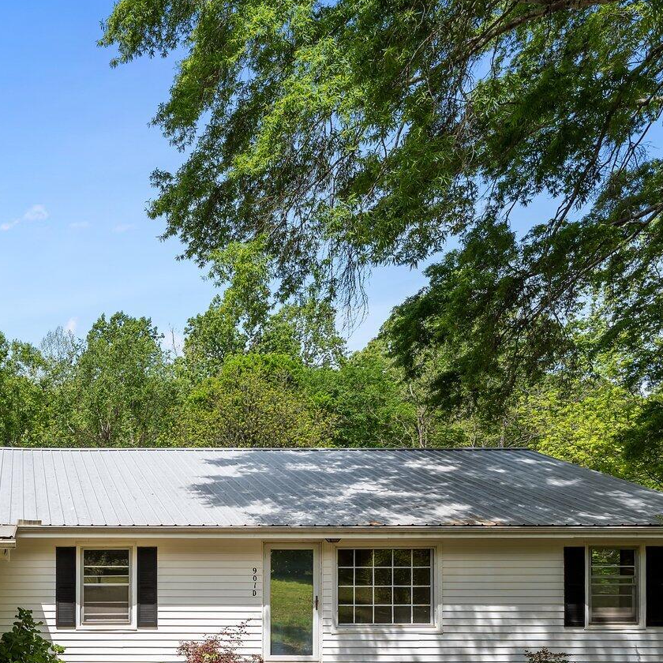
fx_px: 628
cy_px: 502
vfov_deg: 53.0
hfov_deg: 47.5
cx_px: 21
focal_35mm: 29
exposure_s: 1/500
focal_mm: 14
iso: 200
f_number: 7.1
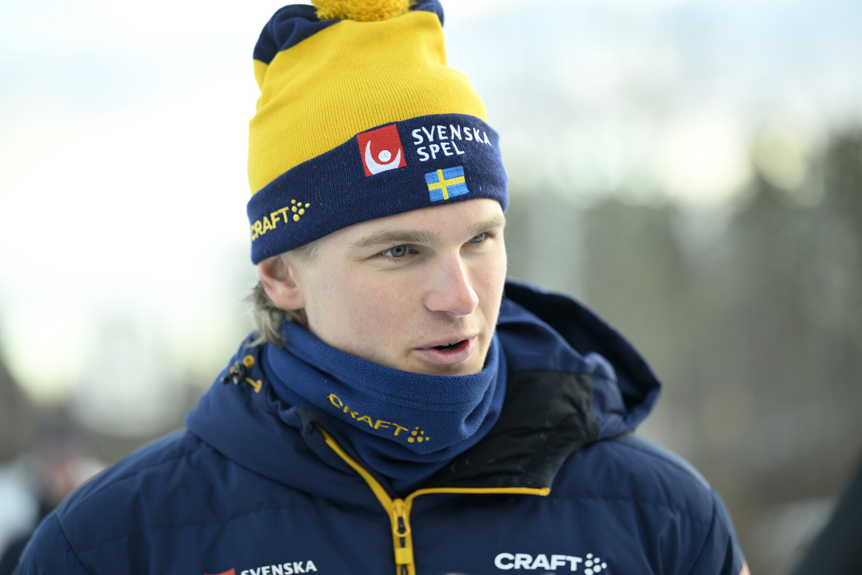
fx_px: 3352
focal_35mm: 140
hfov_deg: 14.7
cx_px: 431
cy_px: 288
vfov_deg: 9.8
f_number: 2.8
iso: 250
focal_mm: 140
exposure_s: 1/320
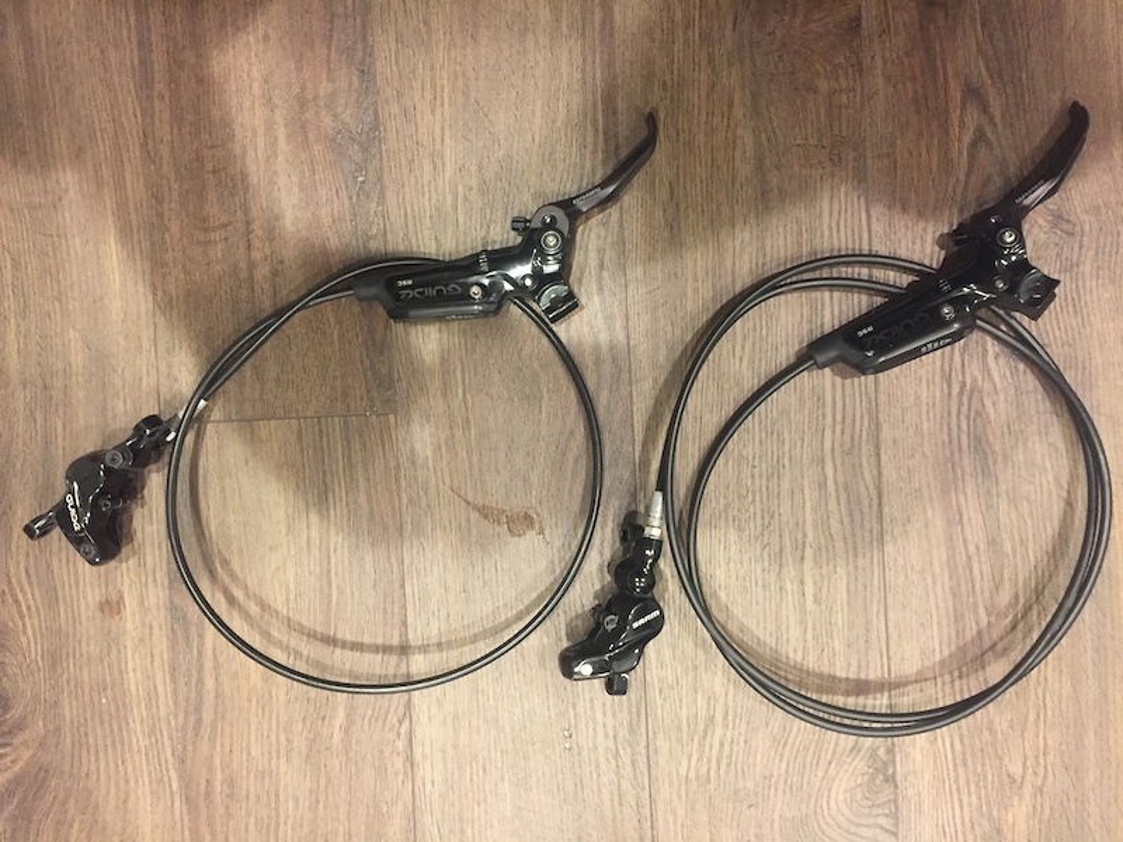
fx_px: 941
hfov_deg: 61.7
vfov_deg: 48.2
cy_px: 421
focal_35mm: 29
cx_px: 562
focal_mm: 4.15
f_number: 2.2
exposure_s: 1/20
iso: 250
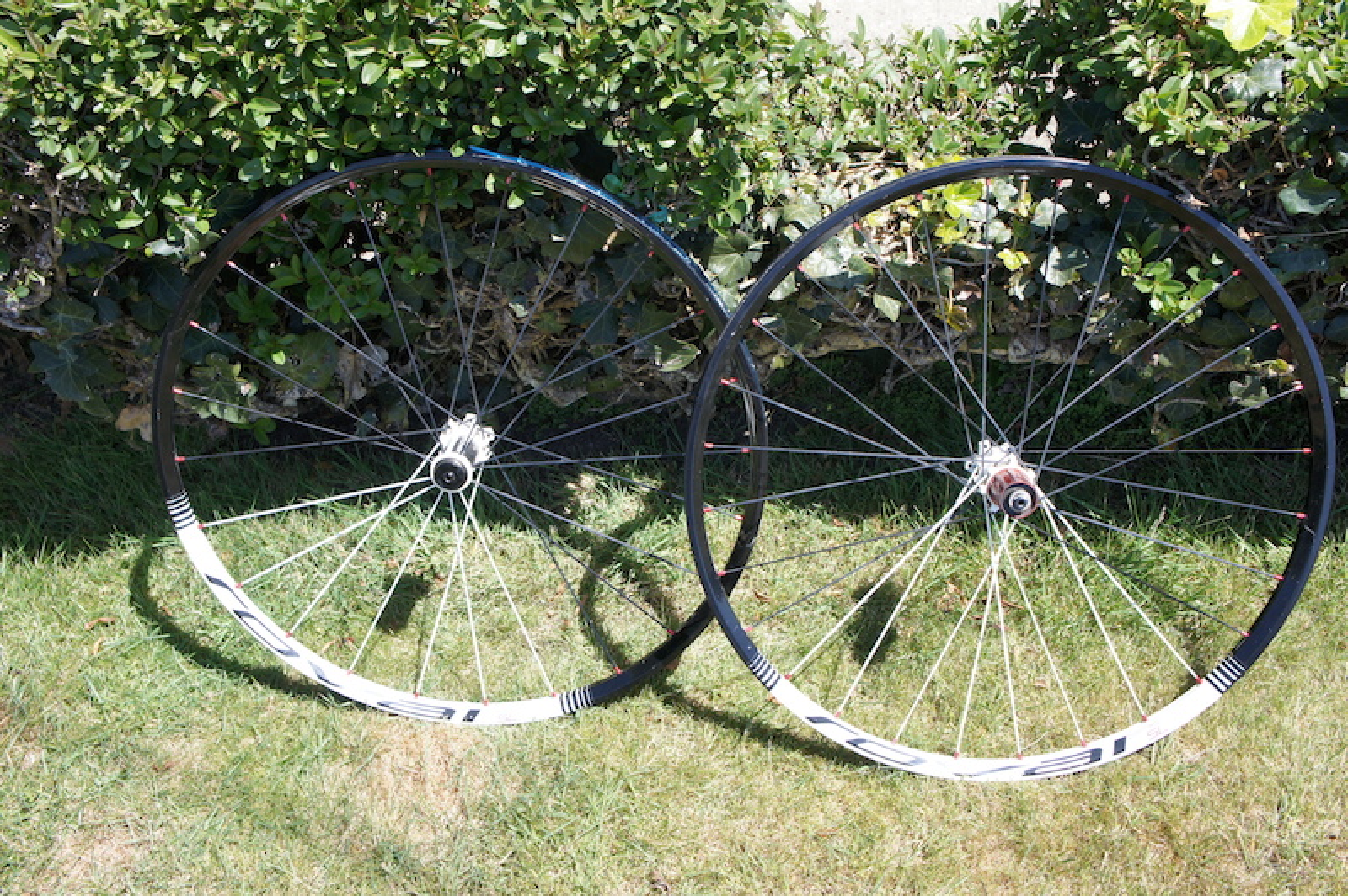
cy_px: 448
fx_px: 1571
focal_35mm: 42
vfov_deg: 31.8
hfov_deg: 46.4
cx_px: 674
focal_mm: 28
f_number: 8
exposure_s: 1/160
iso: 200
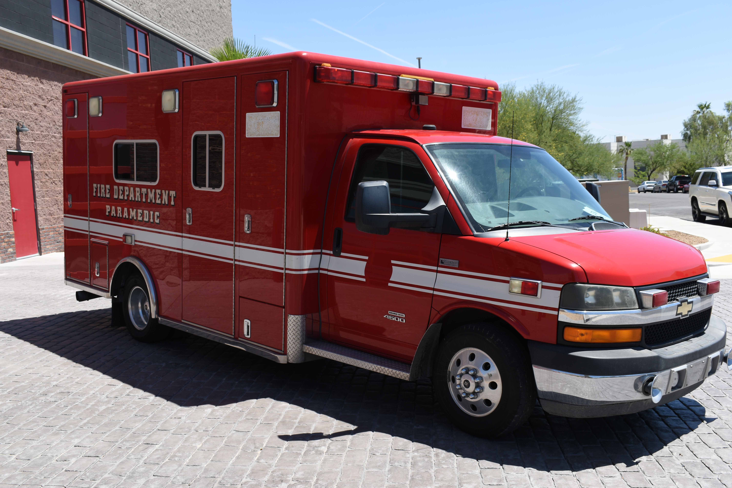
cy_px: 244
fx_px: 762
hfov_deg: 51.3
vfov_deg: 35.5
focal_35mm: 38
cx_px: 366
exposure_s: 1/250
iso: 100
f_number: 8
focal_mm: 25
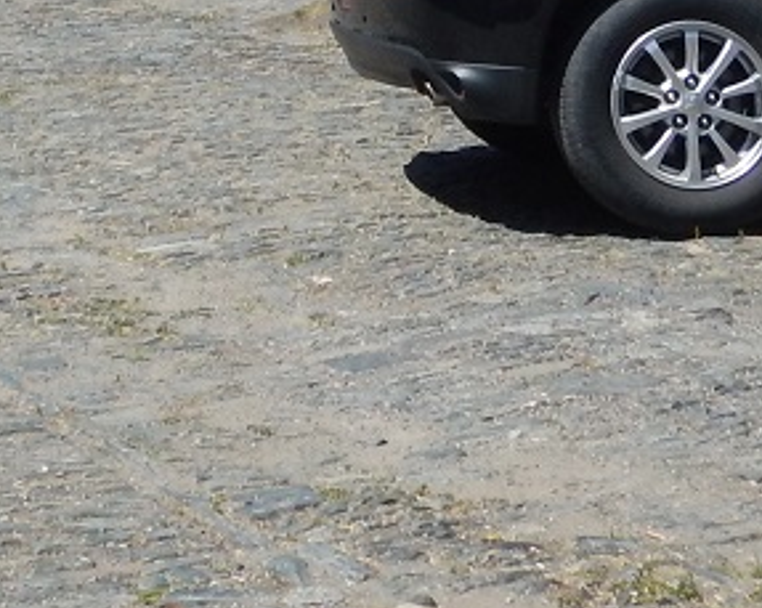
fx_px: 3289
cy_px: -564
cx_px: -171
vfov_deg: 9.9
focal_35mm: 146
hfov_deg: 12.9
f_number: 4.2
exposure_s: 1/800
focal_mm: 5.6
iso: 125
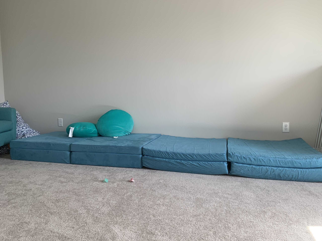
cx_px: 161
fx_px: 242
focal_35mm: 26
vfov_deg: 53.1
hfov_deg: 67.3
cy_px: 120
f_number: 1.8
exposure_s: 1/122
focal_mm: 4.25
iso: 50
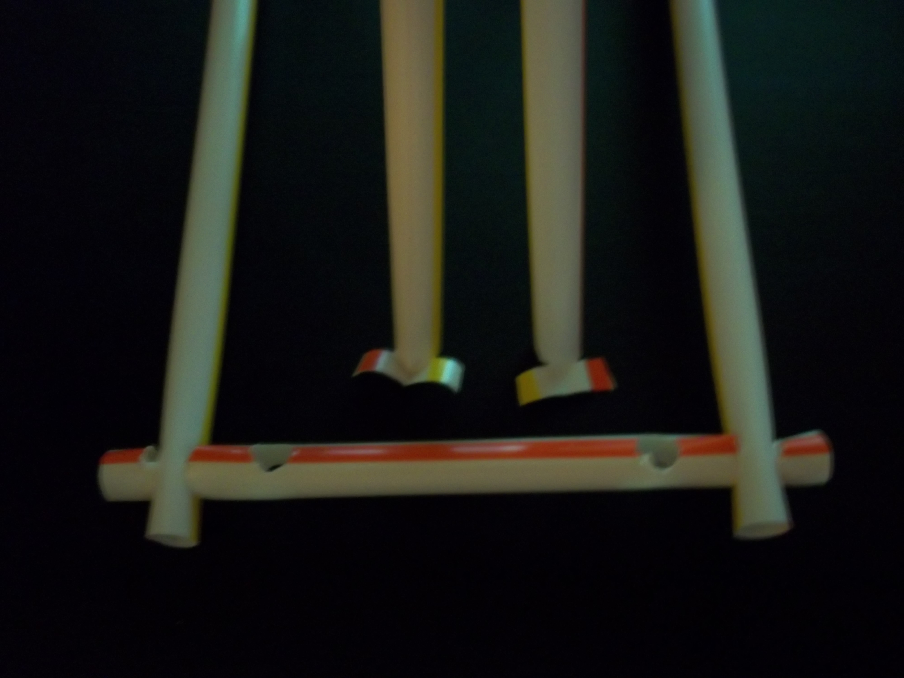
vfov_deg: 39.7
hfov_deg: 51.4
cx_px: 452
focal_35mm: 36
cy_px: 339
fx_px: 940
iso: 320
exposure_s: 1/8
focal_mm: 6.5
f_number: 3.1
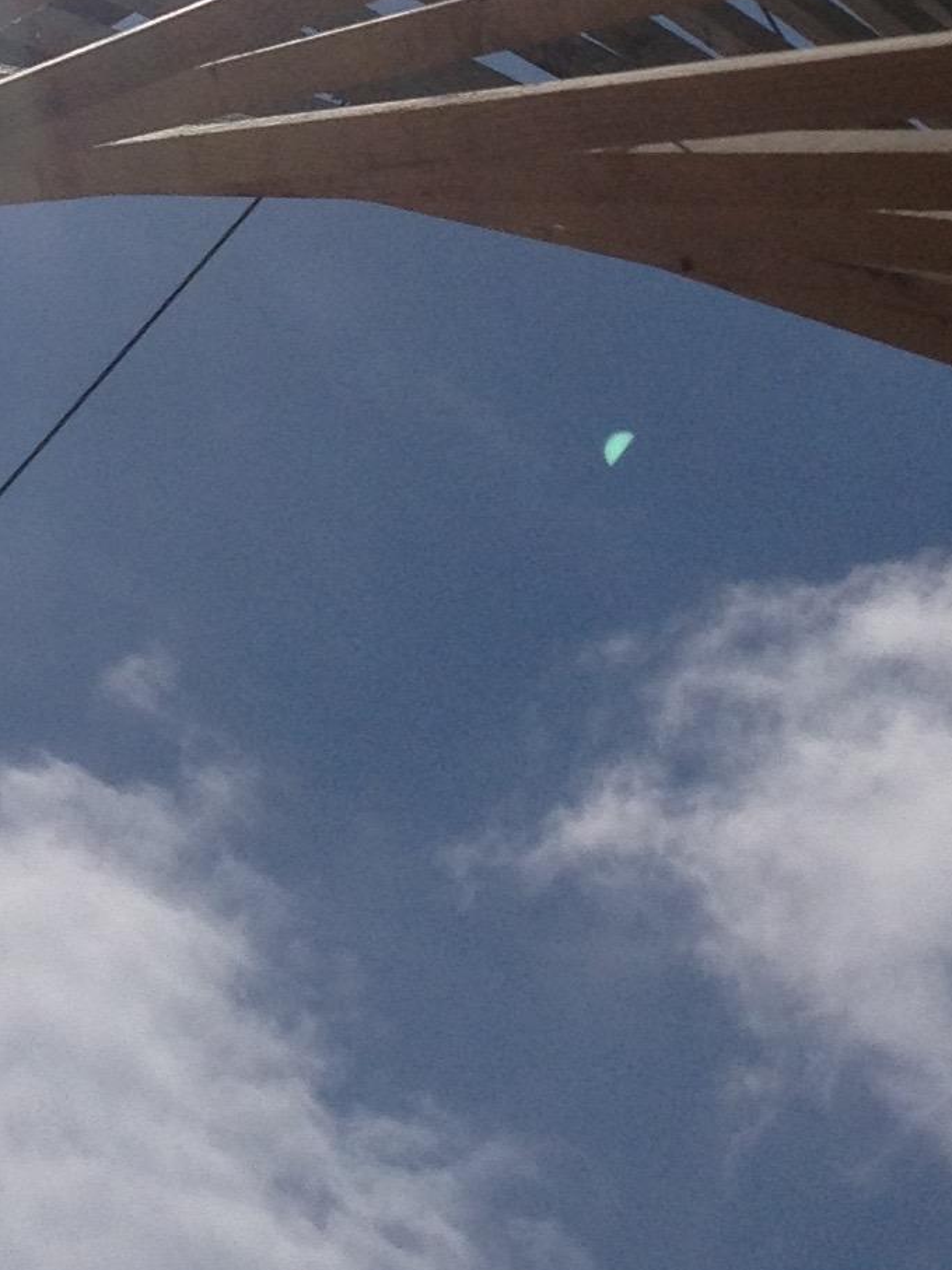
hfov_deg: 11.7
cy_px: -165
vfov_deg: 15.2
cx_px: 234
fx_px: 4621
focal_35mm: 126
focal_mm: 4.28
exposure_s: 1/13889
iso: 50
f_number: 2.4
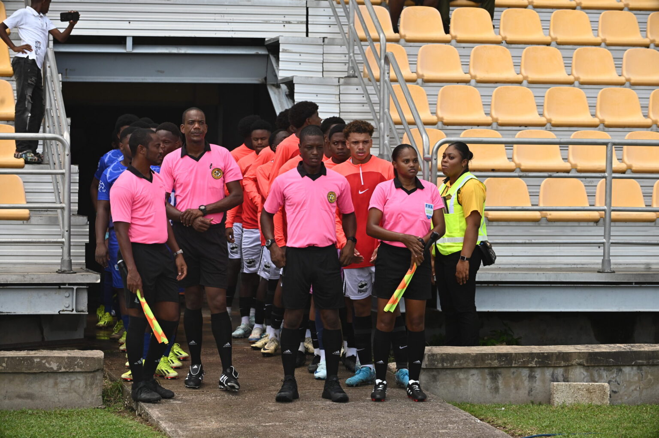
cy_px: 219
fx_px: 2287
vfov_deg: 11.0
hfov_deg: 16.4
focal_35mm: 125
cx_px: 330
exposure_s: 1/800
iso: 640
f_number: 8
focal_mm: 125
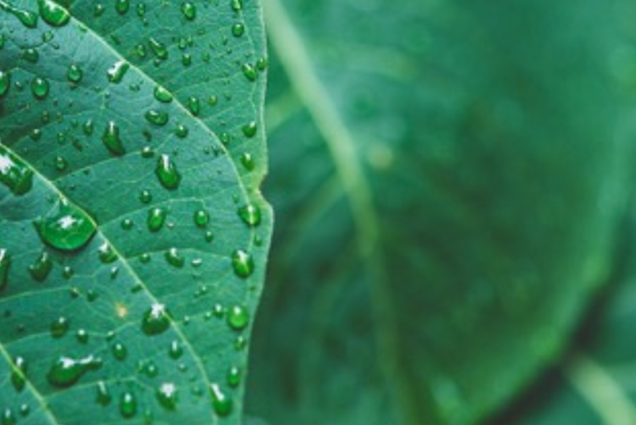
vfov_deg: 11.1
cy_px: 153
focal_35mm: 124
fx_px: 2192
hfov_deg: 16.5
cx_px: 189
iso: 320
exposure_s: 1/125
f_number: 3.5
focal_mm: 60
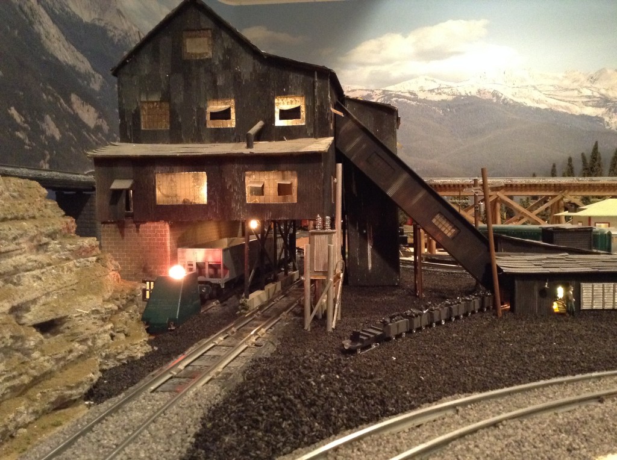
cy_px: 230
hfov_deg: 55.4
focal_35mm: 33
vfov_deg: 42.8
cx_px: 308
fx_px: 587
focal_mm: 3.3
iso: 400
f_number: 2.4
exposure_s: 1/15
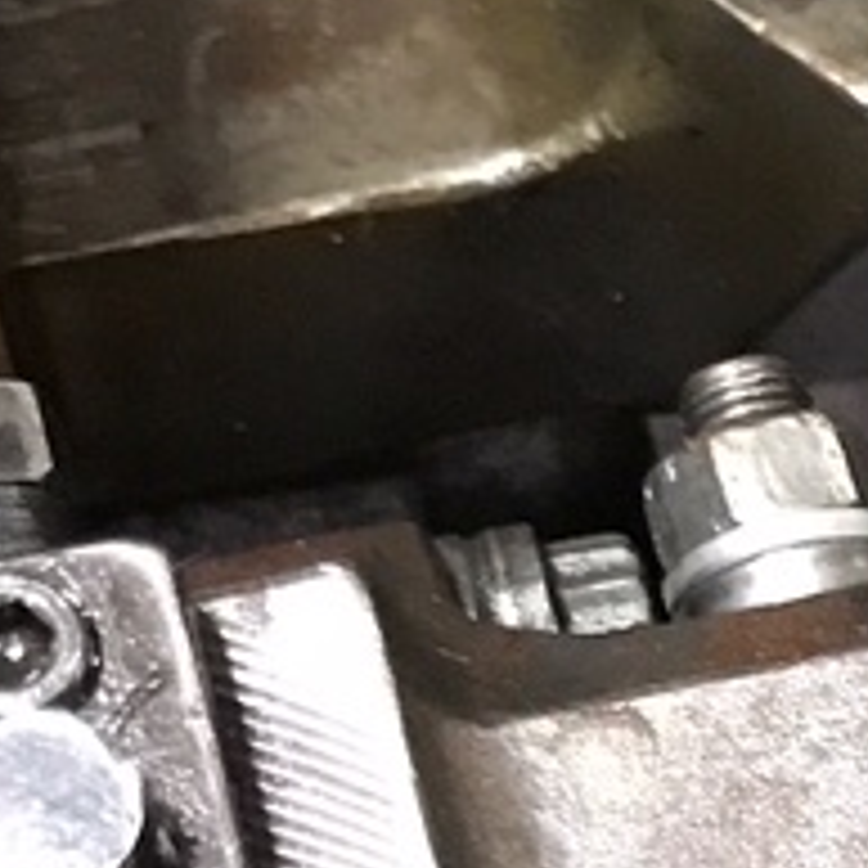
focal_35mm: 164
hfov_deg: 9.6
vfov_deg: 10.5
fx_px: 4653
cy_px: 940
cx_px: 2015
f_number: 1.8
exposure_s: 1/6
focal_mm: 3.99
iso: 80
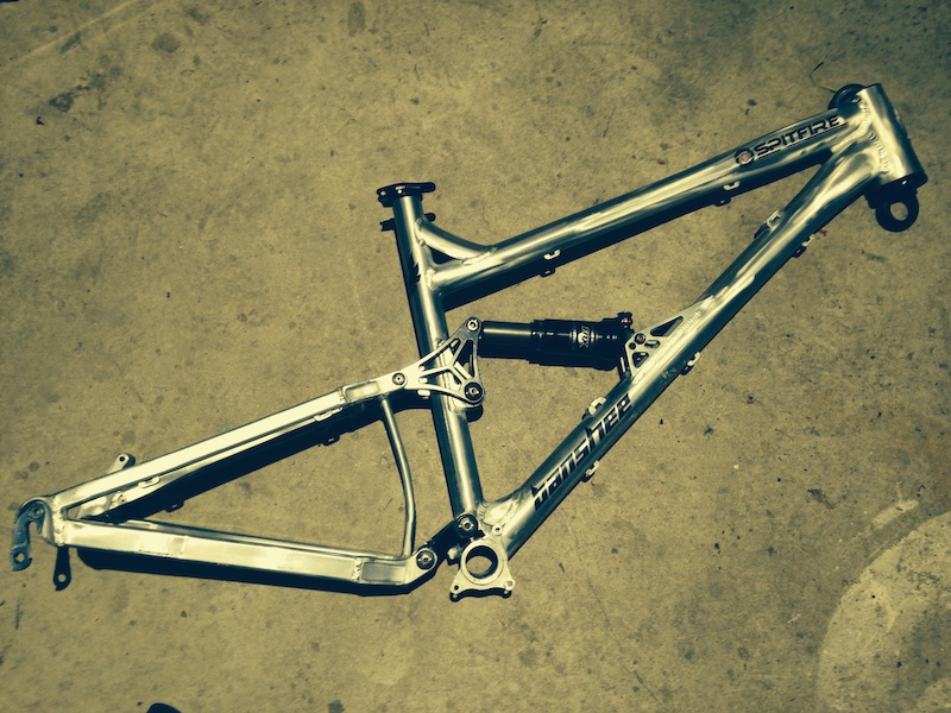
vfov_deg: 42.9
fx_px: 907
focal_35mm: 33
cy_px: 356
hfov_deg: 55.4
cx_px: 476
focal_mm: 4.12
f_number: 2.4
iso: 64
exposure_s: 1/20
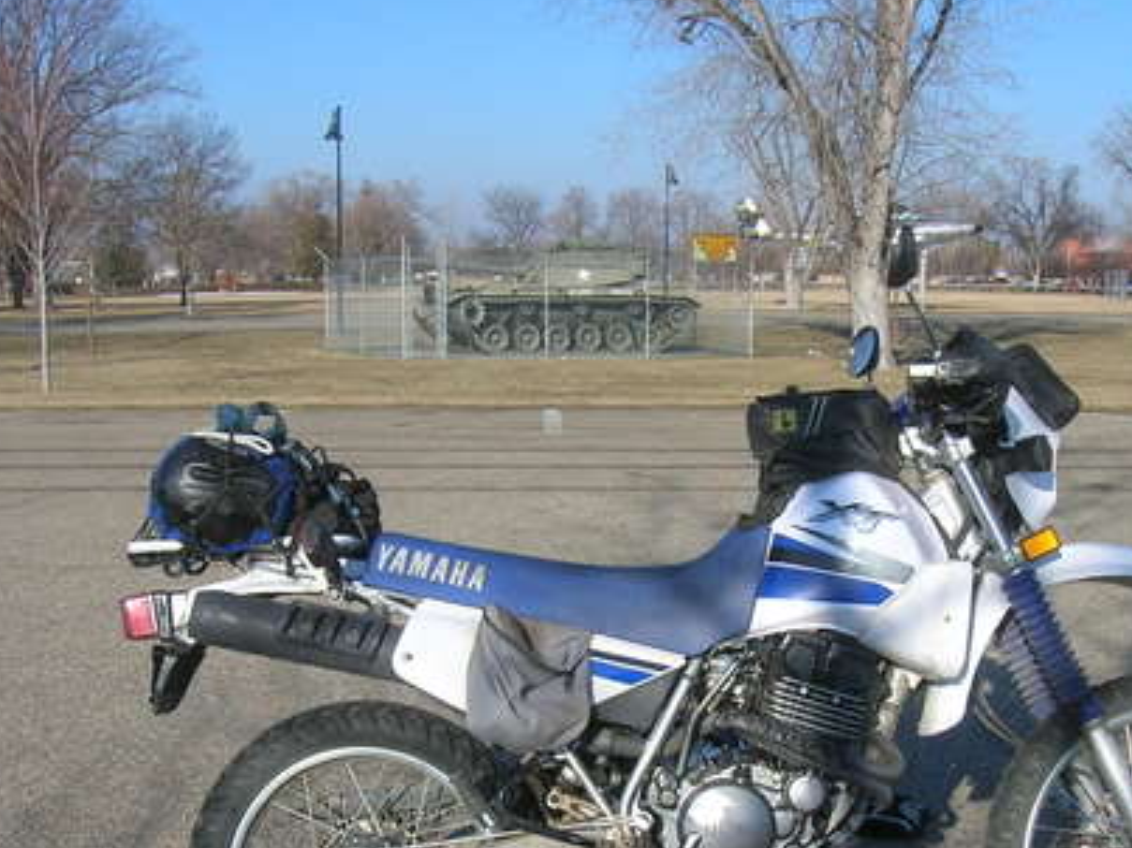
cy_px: 583
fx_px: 1765
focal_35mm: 54
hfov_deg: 35.3
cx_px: 719
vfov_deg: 26.8
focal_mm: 5.7
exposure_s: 1/390
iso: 50
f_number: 4.9
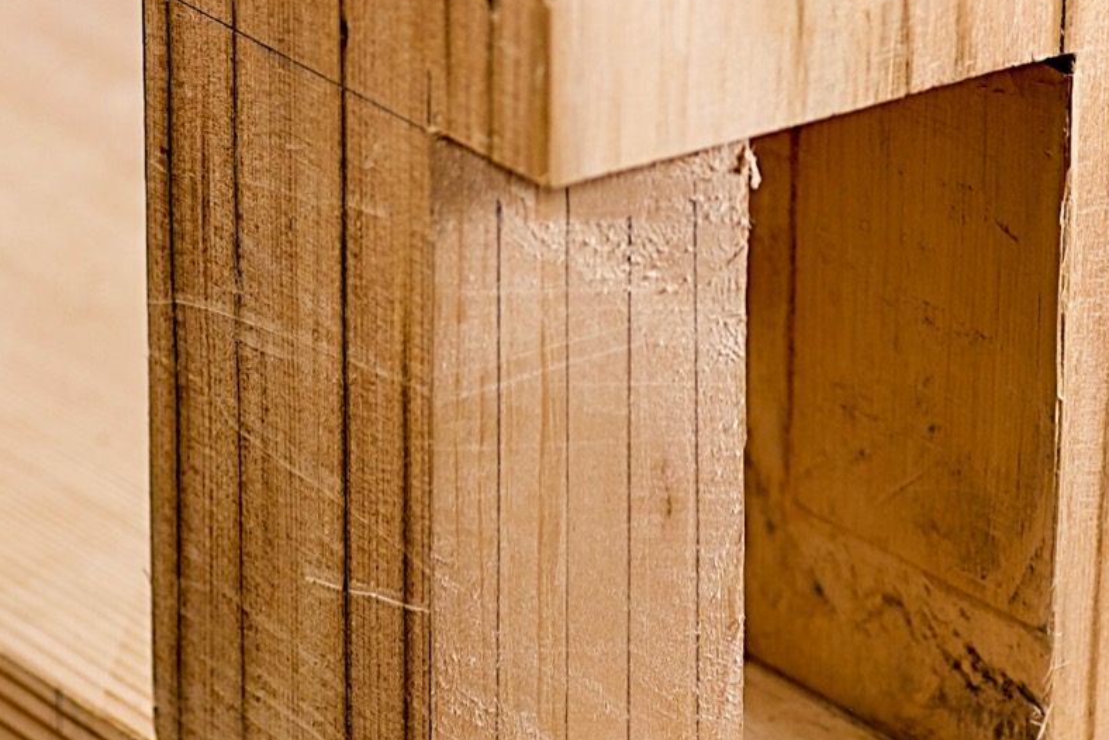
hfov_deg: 7.5
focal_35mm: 274
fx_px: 8443
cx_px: 695
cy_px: 438
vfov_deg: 5.0
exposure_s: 1/45
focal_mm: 90
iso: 200
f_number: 4
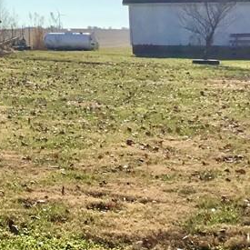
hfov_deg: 15.4
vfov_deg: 16.2
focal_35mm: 102
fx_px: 833
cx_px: -156
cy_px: -69
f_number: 2.4
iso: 25
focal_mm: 3.3
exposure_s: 1/2469
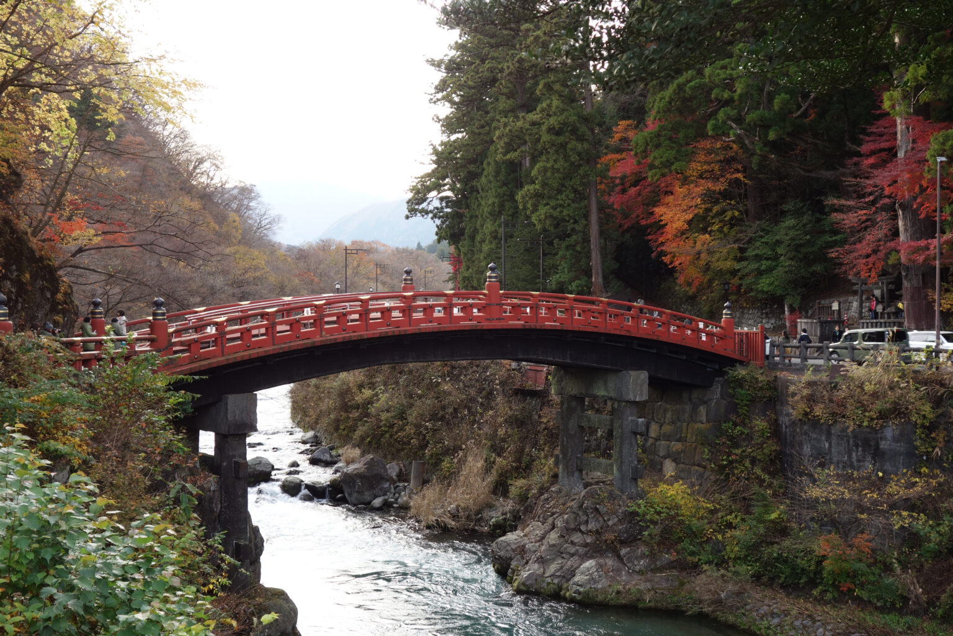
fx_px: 1191
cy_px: 318
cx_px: 476
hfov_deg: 43.6
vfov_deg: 29.9
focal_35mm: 45
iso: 125
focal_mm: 16.59
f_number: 4.5
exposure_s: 1/60
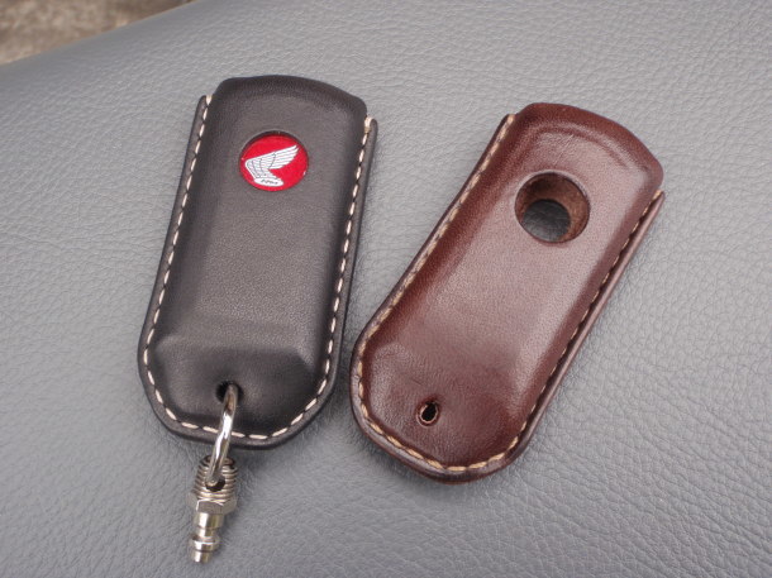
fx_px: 803
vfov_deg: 39.6
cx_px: 386
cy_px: 289
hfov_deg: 51.4
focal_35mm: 36
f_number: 4.1
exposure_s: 1/60
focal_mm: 6.53
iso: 64
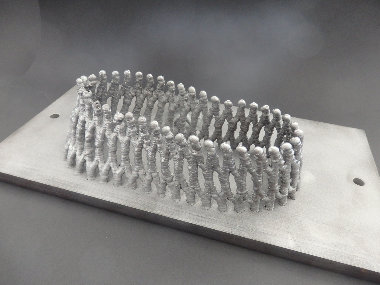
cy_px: 142
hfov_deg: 69.4
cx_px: 190
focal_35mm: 25
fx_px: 274
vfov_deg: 54.9
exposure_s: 1/30
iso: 400
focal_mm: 4.5
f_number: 3
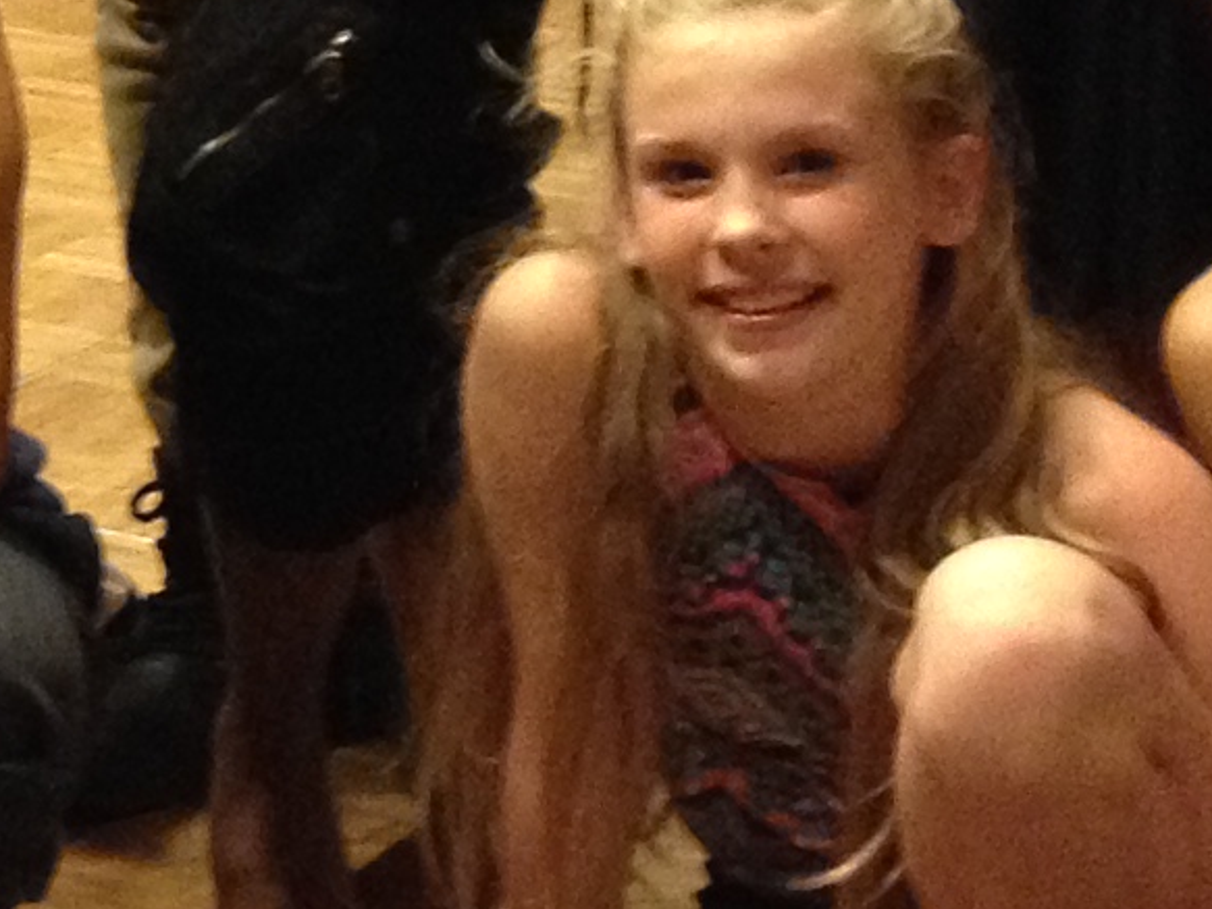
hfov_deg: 9.5
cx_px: -1075
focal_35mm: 196
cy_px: -227
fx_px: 6861
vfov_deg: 7.5
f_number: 2.4
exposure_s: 1/20
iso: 320
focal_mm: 4.28
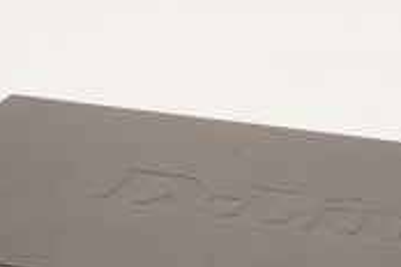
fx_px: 1916
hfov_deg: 11.9
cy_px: 344
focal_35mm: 172
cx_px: 260
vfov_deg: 7.9
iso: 320
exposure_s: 1/125
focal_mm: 50
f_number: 20
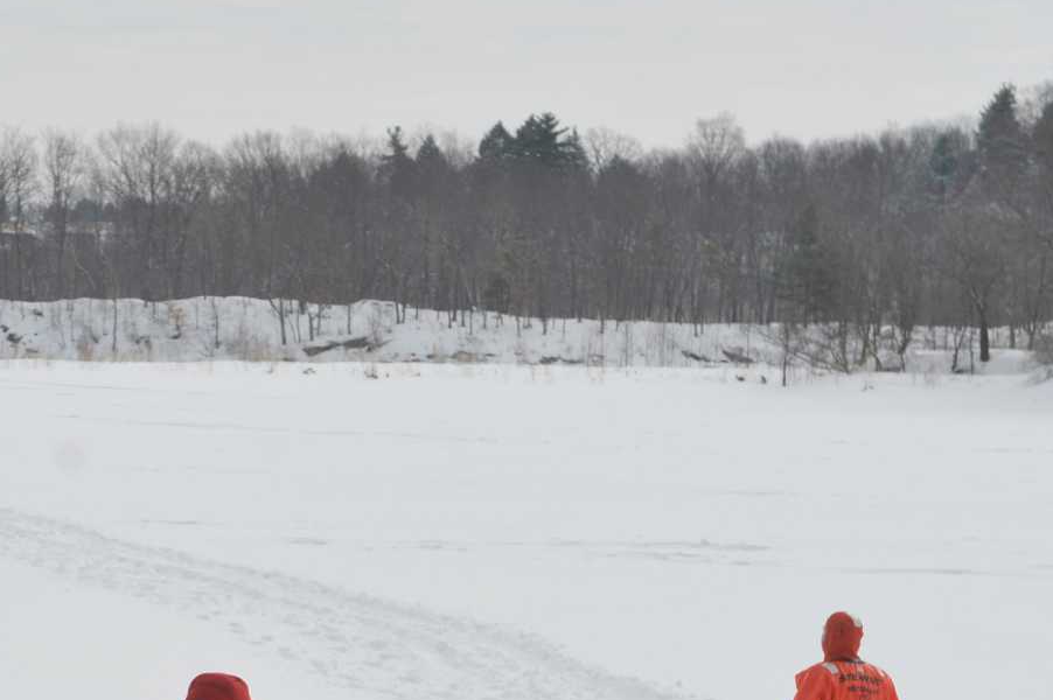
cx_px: 177
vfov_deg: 12.4
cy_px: 652
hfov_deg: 18.6
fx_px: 3186
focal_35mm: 109
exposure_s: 1/1600
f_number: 5.6
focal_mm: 48
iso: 200
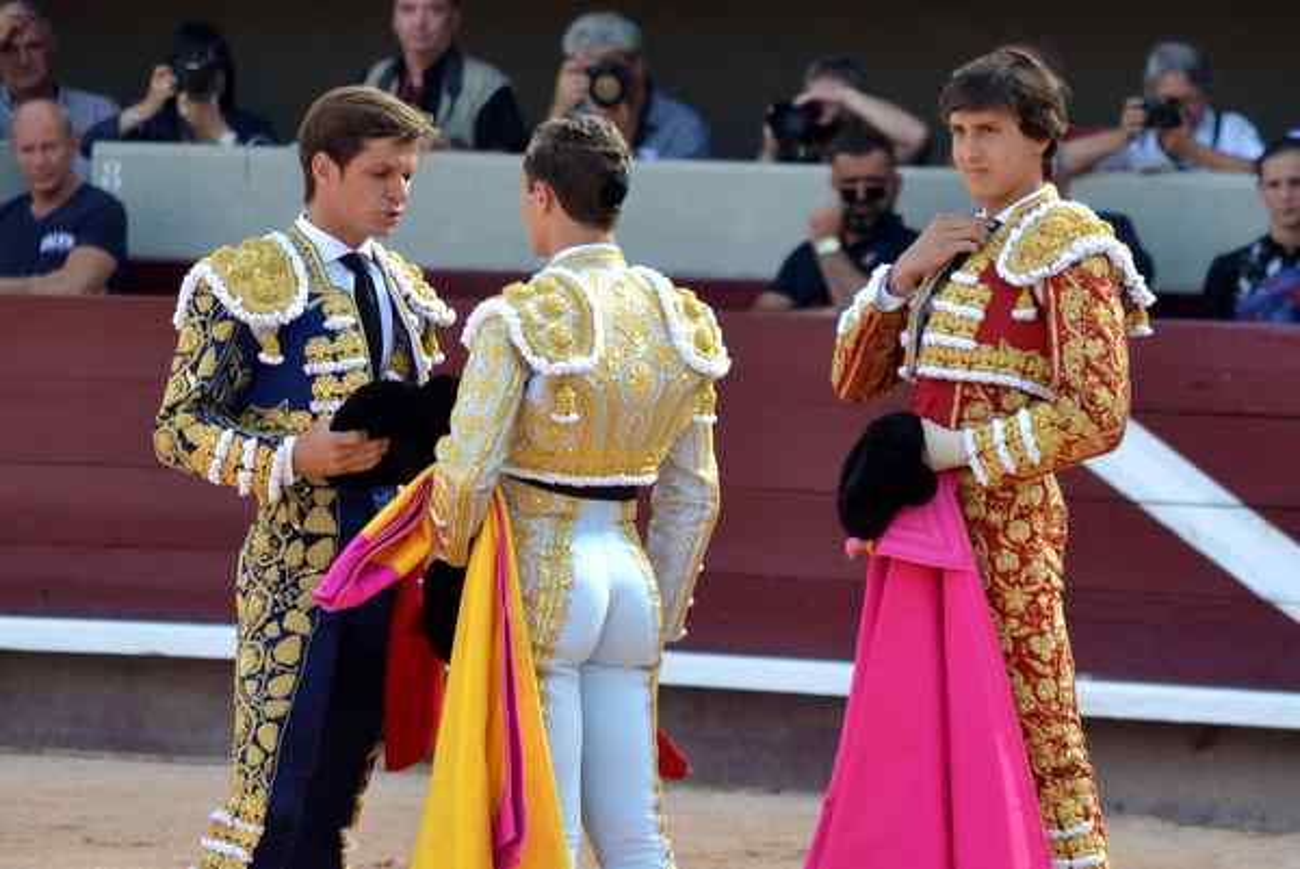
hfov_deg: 8.8
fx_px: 8402
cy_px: 434
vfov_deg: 5.9
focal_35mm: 232
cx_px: 650
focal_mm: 155
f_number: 5
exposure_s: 1/160
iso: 100
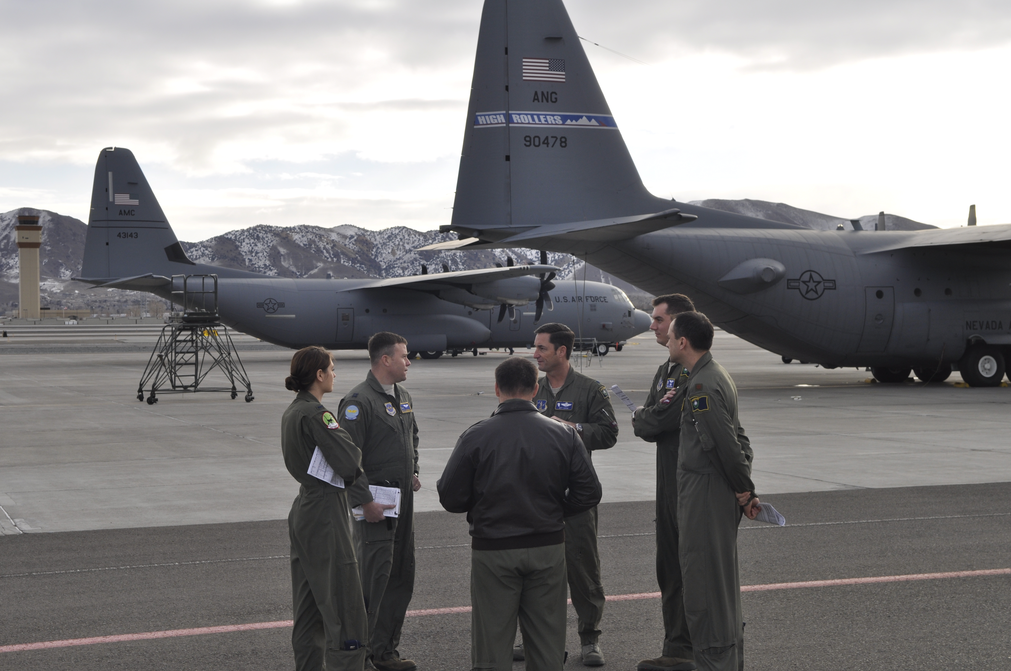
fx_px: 1599
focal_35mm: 57
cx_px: 506
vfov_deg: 23.7
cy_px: 336
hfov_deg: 35.1
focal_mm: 38
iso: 200
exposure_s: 1/200
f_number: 9
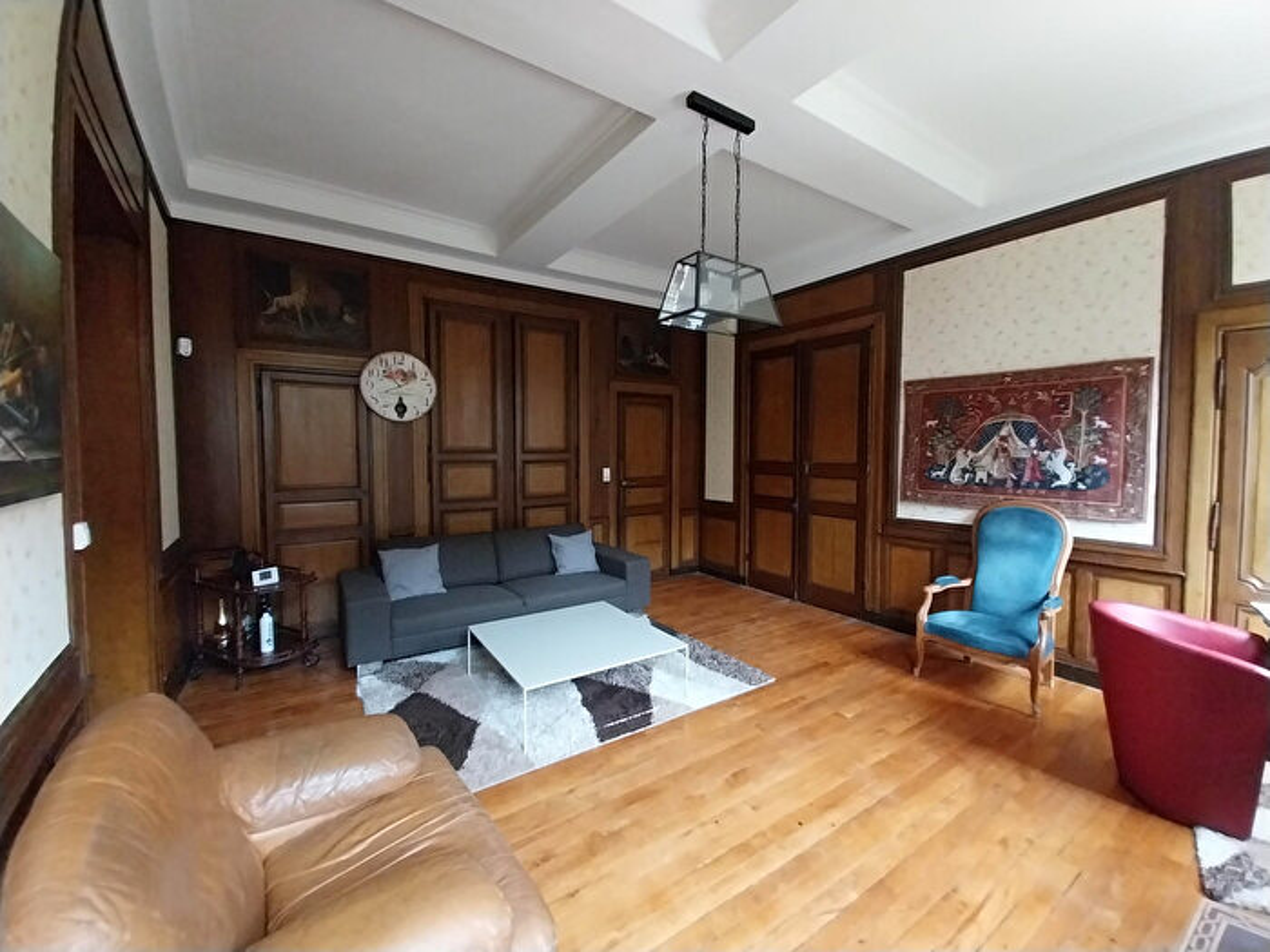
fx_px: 477
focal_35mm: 13
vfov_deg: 89.9
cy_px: 476
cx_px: 635
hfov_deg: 106.2
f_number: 2.2
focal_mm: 1.13
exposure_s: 1/14
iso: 400
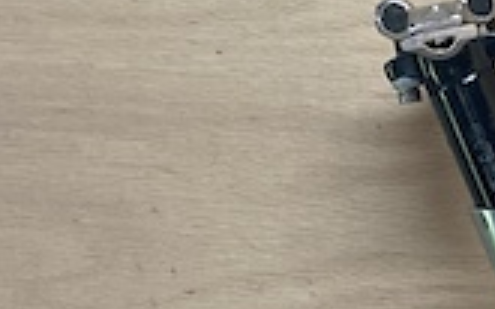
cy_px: 573
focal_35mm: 144
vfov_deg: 8.7
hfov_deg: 13.6
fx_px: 1942
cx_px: 762
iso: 160
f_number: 1.8
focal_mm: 3.99
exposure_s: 1/60
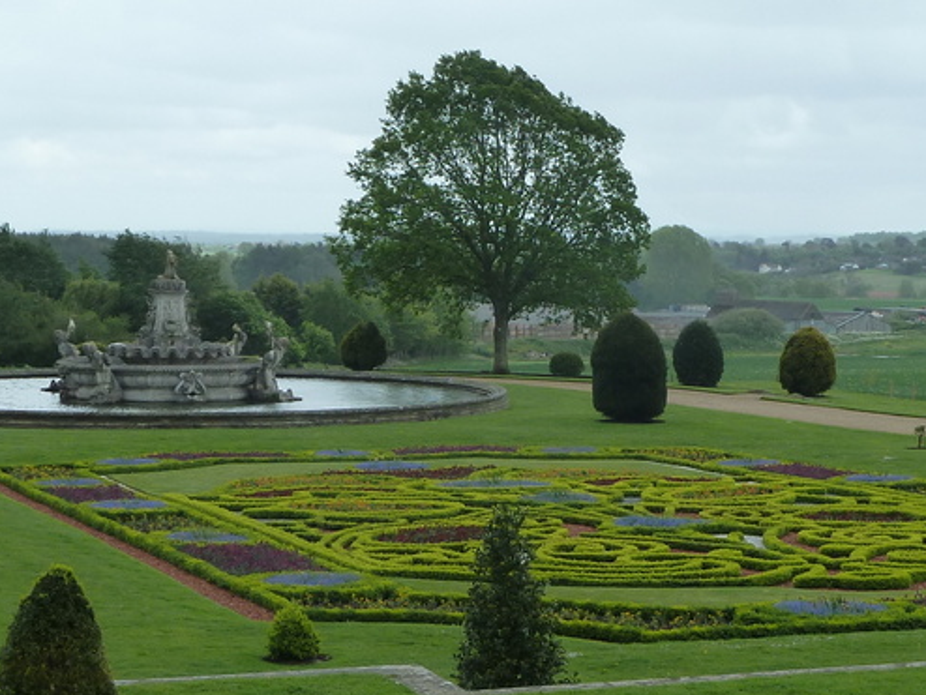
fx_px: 2328
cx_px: 529
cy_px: 420
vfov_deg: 17.0
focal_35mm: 87
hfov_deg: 22.5
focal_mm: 6.9
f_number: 4
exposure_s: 1/250
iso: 125
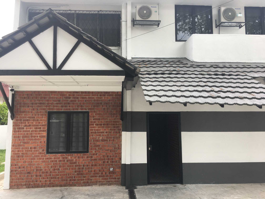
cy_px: 100
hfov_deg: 61.7
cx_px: 132
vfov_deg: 48.2
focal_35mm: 29
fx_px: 222
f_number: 2.2
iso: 25
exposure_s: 1/178
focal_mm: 4.15
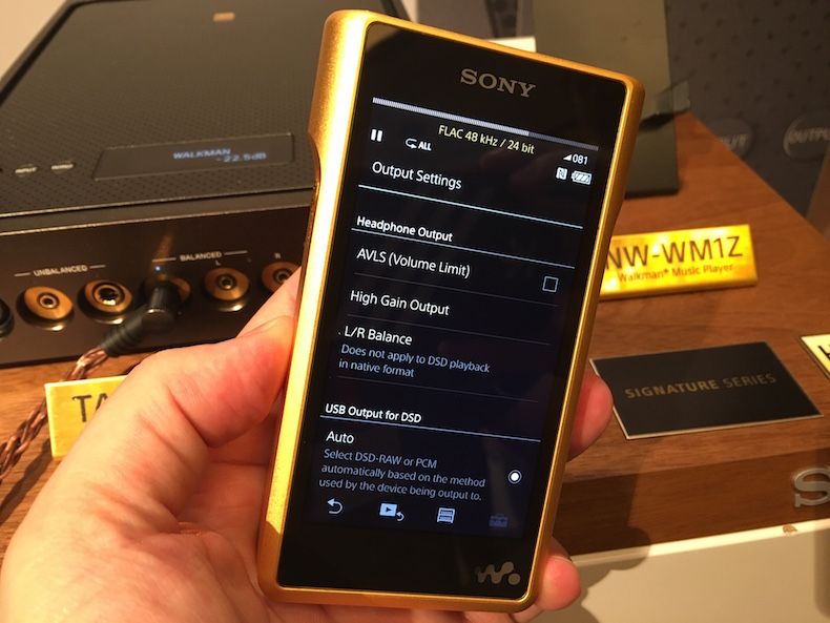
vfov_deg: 48.3
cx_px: 415
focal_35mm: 29
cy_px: 312
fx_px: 696
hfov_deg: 61.6
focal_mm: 4.15
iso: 50
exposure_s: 1/15
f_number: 2.2
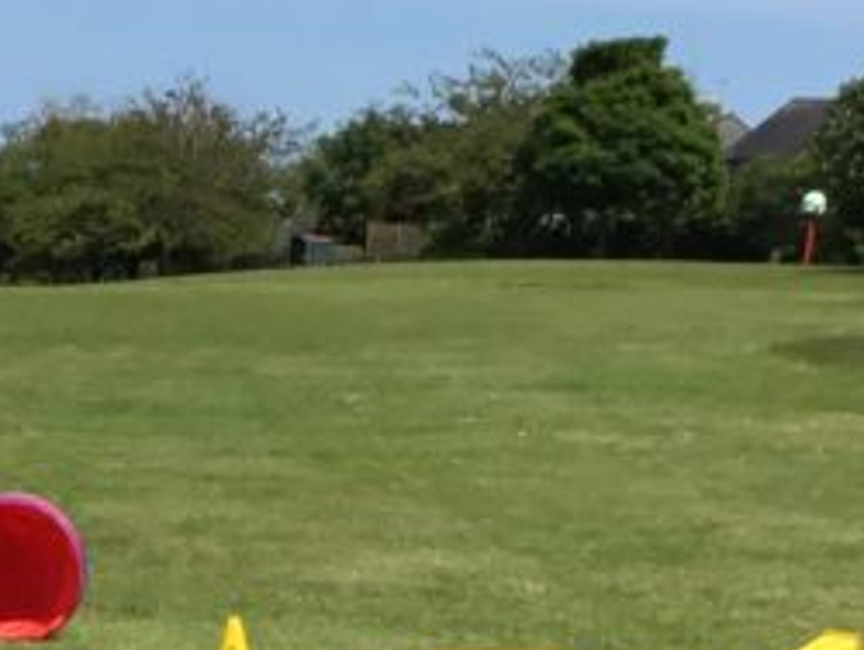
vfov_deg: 9.2
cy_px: 1101
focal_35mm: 156
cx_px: 69
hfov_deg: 12.5
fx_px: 3897
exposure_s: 1/1988
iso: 25
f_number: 2.4
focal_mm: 3.3
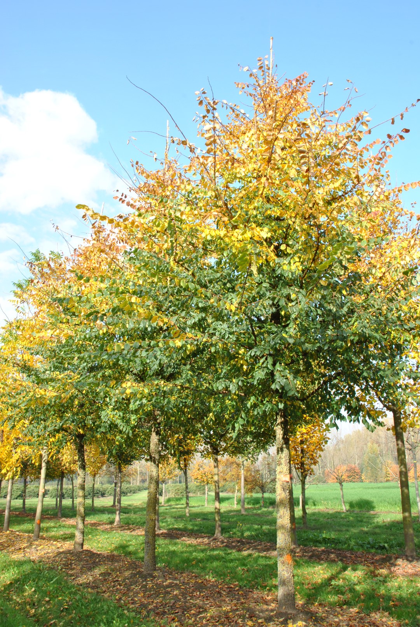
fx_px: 576
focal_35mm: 33
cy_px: 314
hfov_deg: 40.1
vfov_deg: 57.2
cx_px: 210
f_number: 14
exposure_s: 1/50
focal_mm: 22
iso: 200
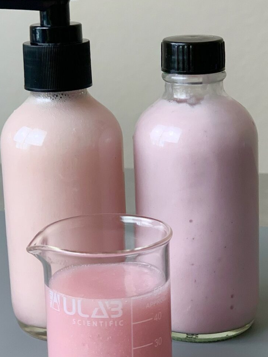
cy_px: 166
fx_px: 846
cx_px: 109
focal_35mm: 82
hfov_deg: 18.0
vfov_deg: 23.8
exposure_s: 1/120
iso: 125
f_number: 2.4
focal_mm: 6
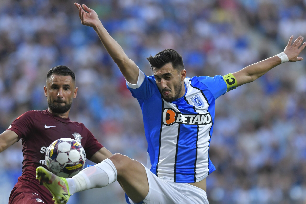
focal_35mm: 450
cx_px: 153
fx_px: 3825
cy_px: 102
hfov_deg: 4.6
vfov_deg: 3.1
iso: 1600
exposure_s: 1/1250
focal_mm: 300
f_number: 2.8
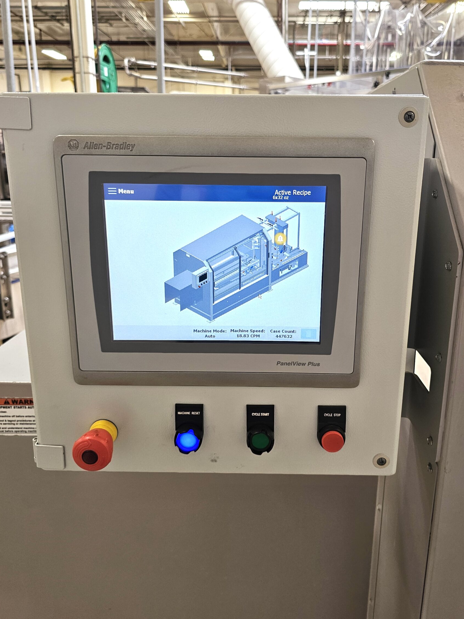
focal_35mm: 26
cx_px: 254
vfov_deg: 67.1
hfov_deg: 53.0
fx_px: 465
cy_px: 277
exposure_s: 1/120
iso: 125
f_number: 1.7
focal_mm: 6.3
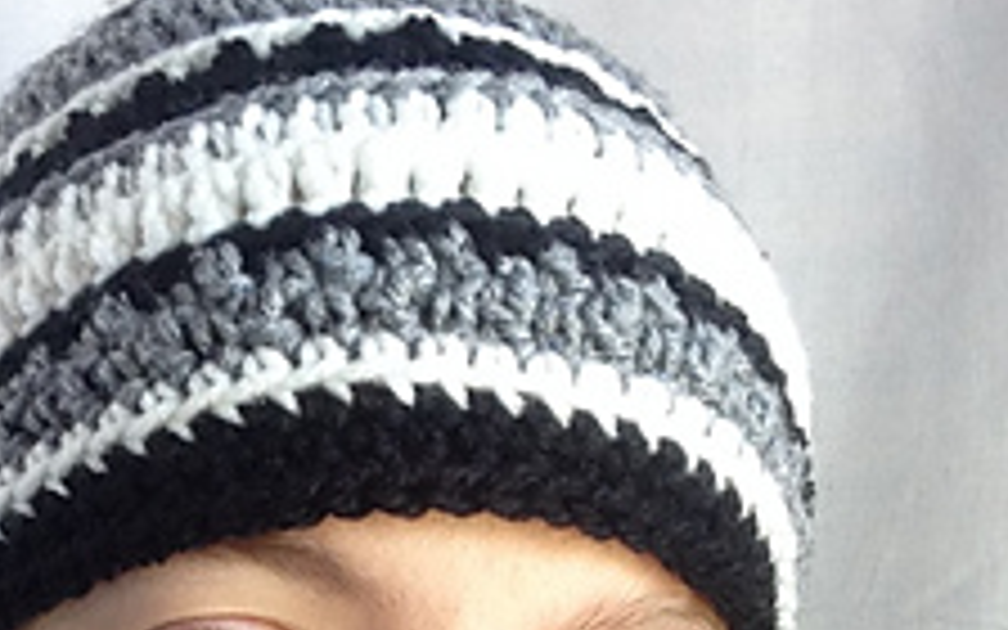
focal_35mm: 78
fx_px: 2143
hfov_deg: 26.3
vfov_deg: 16.1
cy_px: 740
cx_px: 310
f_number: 2.4
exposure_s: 1/30
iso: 80
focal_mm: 2.15
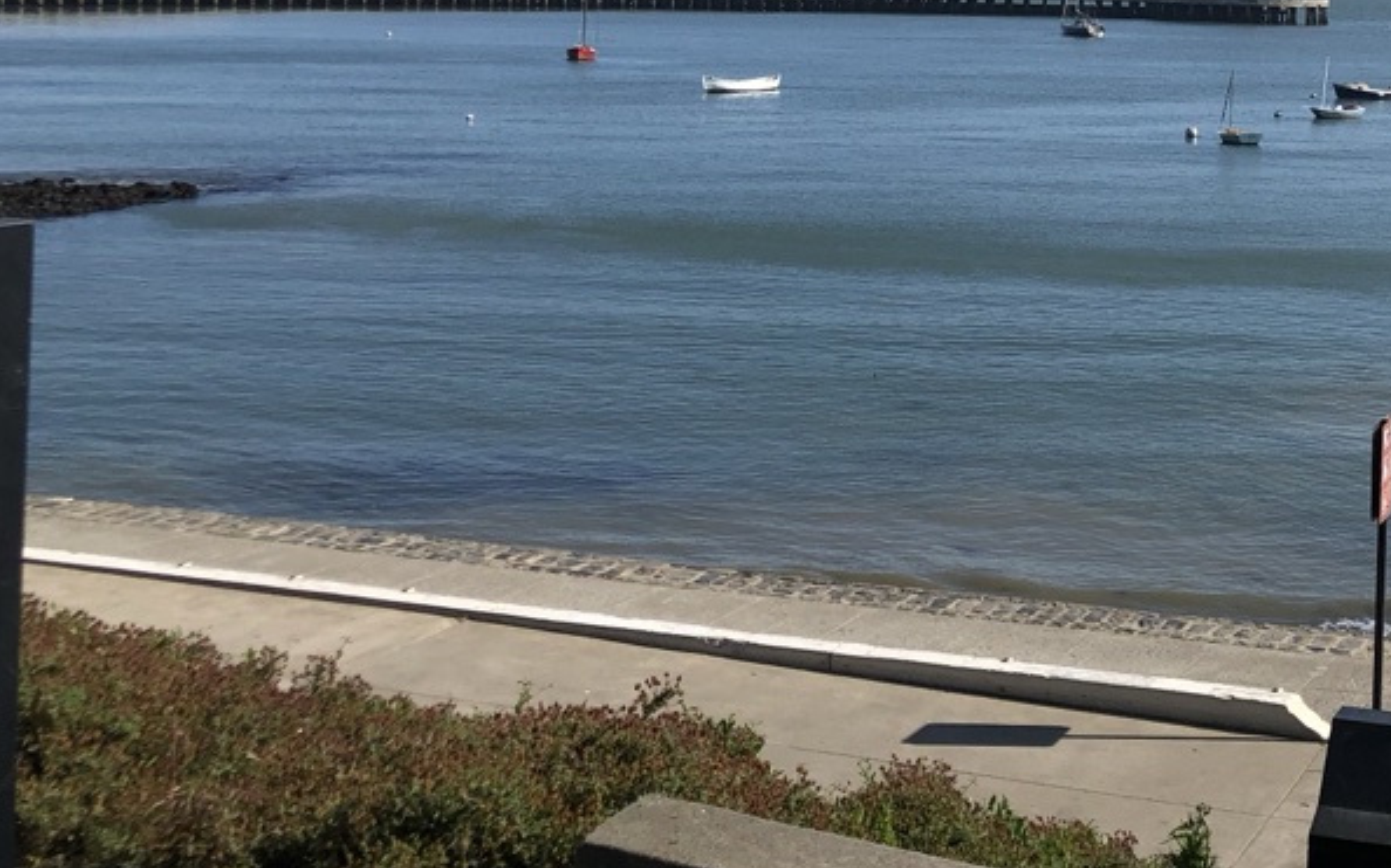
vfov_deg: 20.9
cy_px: -7
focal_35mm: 60
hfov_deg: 32.2
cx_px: 1274
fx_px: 2274
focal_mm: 4
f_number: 1.8
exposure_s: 1/2404
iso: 20
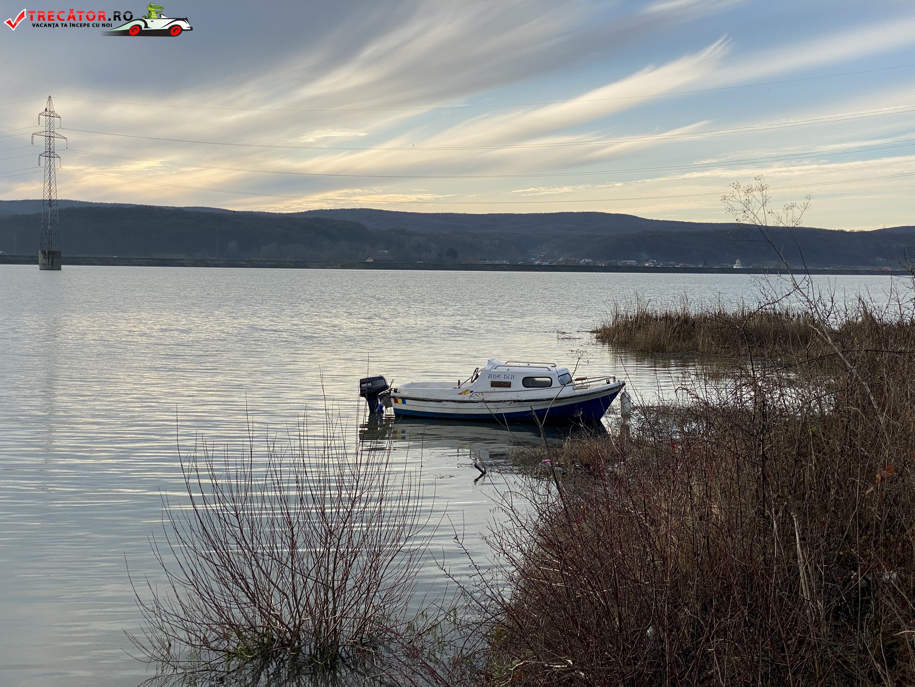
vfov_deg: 28.0
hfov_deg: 36.8
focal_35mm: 52
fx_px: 1375
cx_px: 458
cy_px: 344
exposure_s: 1/1065
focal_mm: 6
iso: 20
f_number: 2
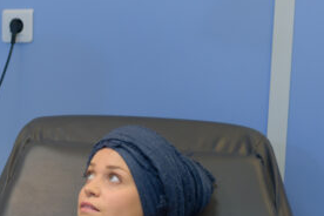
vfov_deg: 10.5
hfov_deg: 14.4
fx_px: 1170
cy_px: 144
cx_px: -210
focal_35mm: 130
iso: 320
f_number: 3.5
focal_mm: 35
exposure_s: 1/60
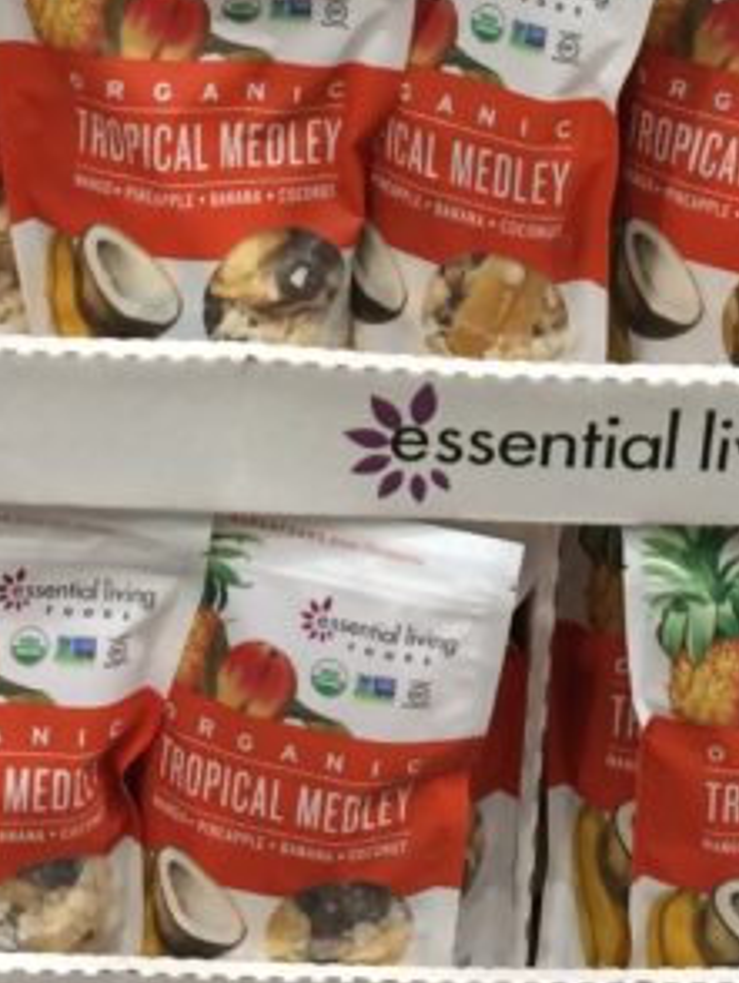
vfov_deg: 18.5
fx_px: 2871
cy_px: -184
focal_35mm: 101
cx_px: 552
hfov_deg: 14.6
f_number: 2.2
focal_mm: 4.15
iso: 64
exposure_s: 1/30
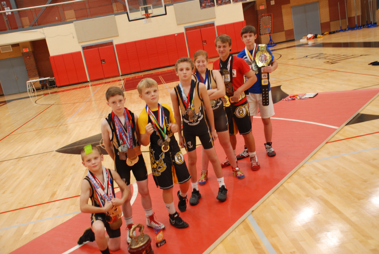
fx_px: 411
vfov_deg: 34.3
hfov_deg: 49.5
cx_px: 190
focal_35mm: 39
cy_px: 127
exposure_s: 1/25
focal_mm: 26
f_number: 4
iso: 400
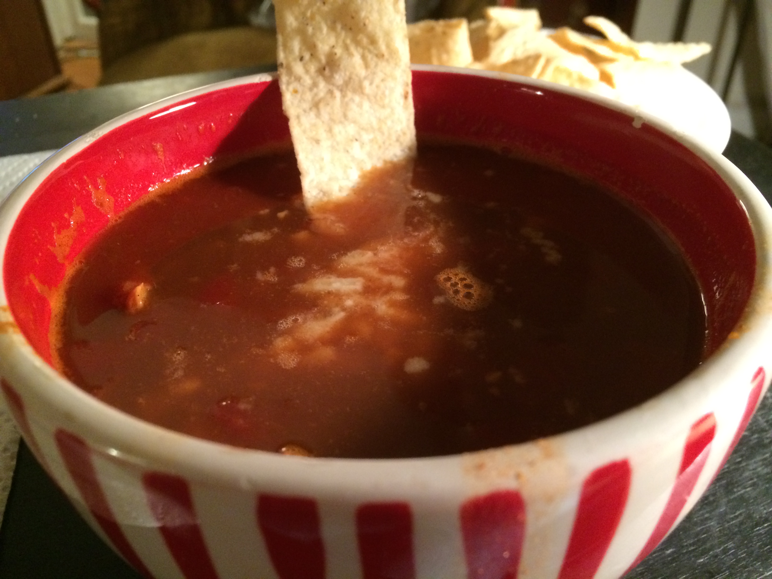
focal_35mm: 30
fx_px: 669
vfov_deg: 46.8
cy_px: 290
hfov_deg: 60.0
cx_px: 386
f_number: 2.2
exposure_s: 1/20
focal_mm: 4.12
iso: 320
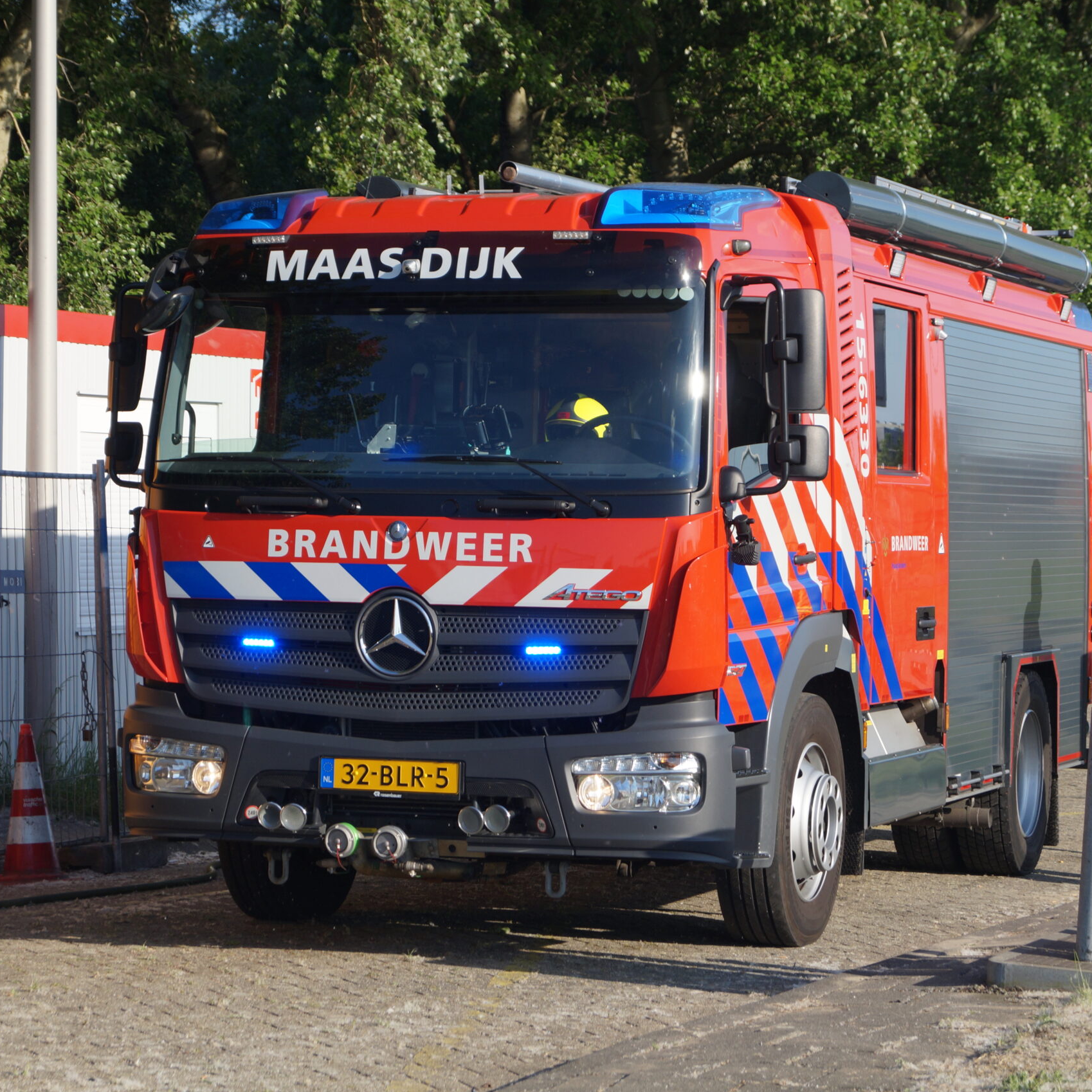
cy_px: 545
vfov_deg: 16.5
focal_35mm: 106
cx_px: 457
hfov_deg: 16.5
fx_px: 3770
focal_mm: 55
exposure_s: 1/250
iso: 100
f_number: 7.1
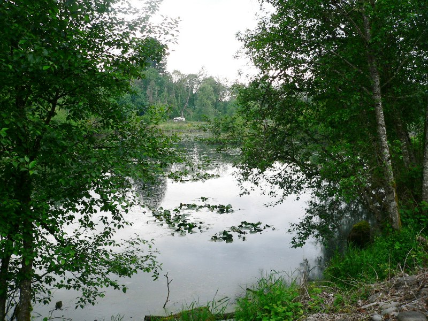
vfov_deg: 39.7
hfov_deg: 51.4
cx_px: 214
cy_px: 160
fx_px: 445
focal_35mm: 36
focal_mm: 6
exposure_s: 1/100
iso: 80
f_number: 2.8
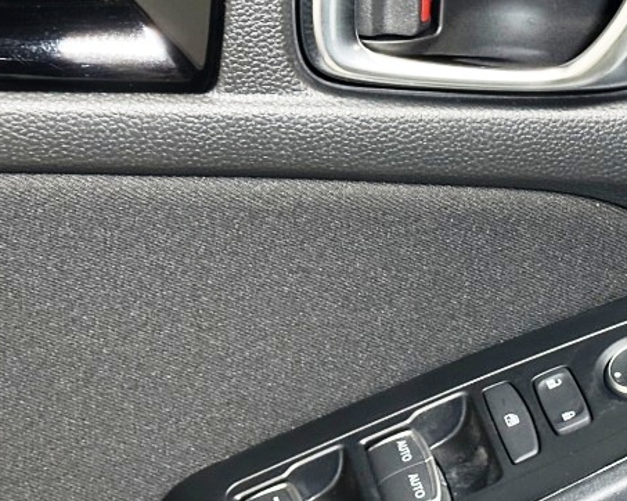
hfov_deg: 17.9
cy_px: 288
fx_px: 1966
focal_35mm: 106
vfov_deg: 14.5
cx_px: 515
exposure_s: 1/30
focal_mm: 6.86
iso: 640
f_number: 1.78
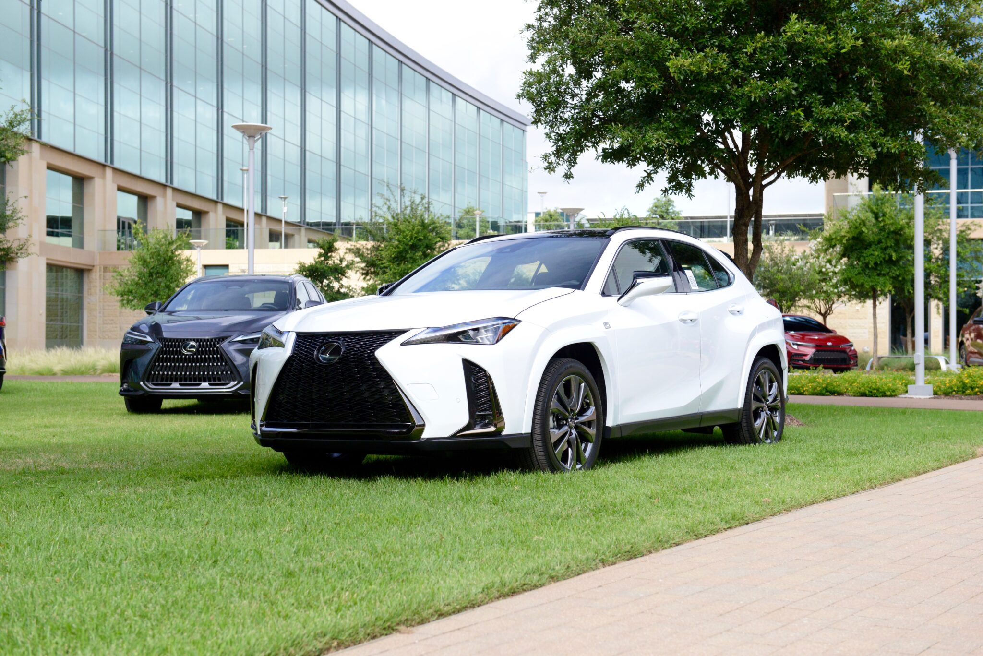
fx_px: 1502
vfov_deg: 24.6
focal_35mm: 55
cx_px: 492
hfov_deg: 36.2
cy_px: 328
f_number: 5.6
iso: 2000
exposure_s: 1/1250
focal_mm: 55
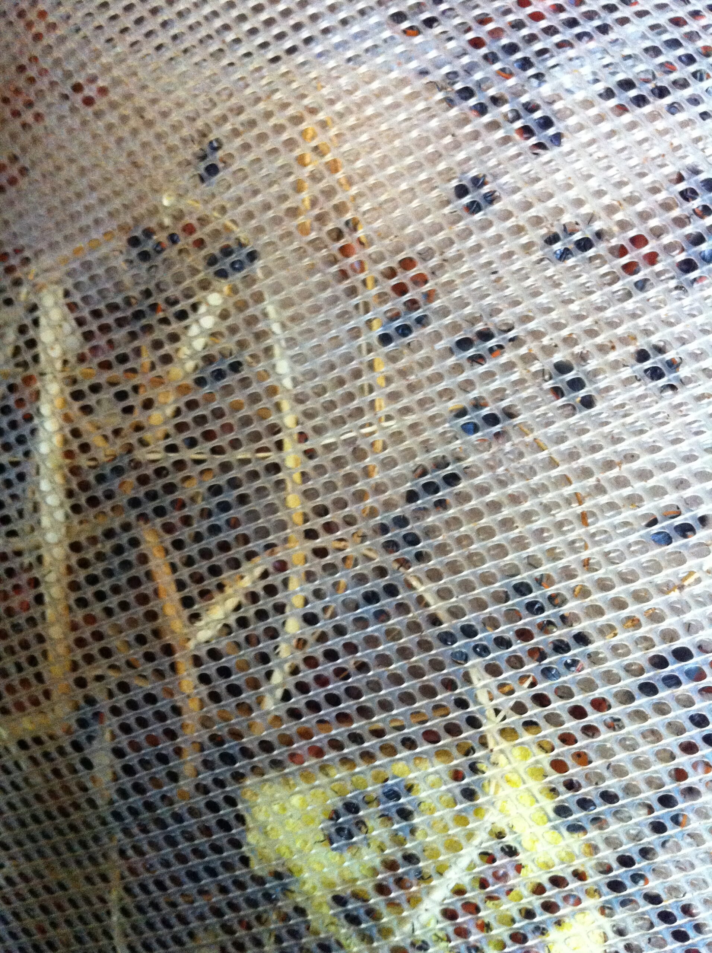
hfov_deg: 40.6
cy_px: 476
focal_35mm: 35
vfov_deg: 52.7
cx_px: 356
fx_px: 962
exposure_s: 1/15
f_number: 2.8
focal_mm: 3.85
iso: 640
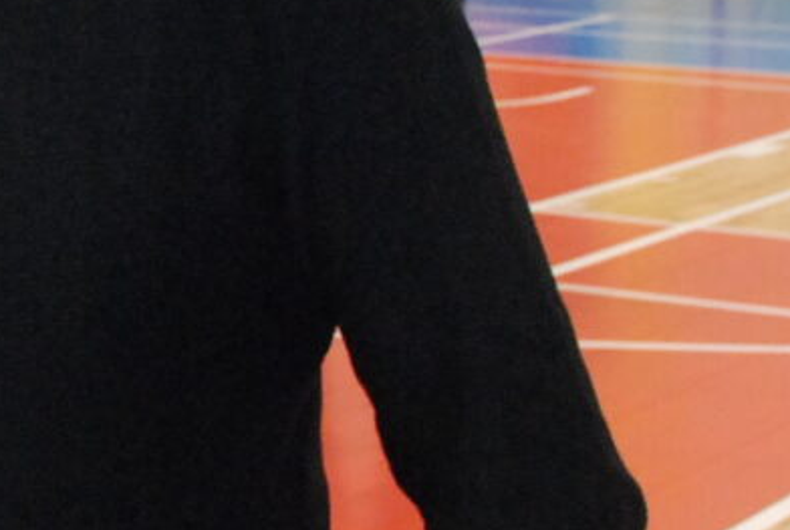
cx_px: -754
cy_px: 162
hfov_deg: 12.8
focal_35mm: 141
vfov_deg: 9.8
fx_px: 3100
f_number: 5.6
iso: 1600
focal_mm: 18
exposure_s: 1/100
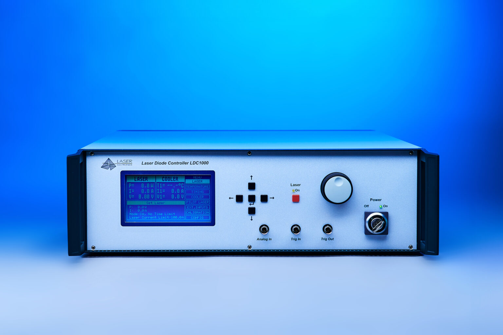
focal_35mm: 58
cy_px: 168
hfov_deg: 34.5
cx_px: 252
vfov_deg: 23.3
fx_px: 810
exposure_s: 1/200
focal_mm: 58
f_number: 6.3
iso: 200
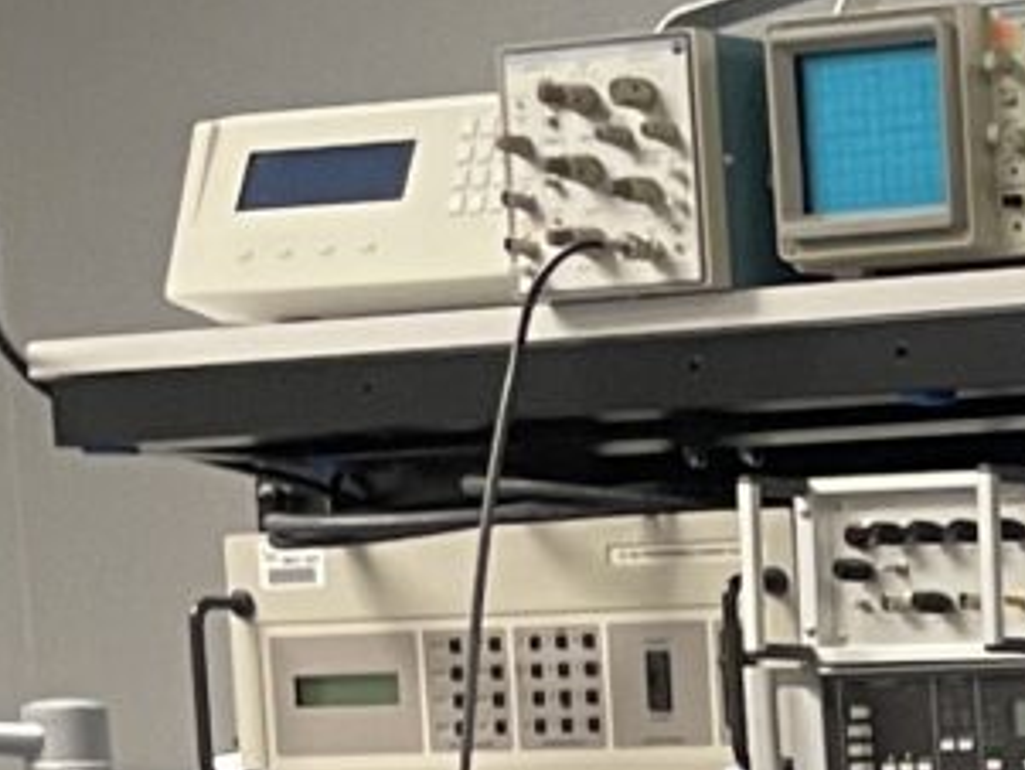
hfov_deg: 9.2
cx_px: 2983
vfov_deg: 8.1
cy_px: 1455
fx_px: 5243
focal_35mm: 177
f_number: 1.6
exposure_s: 1/60
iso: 125
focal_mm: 4.2
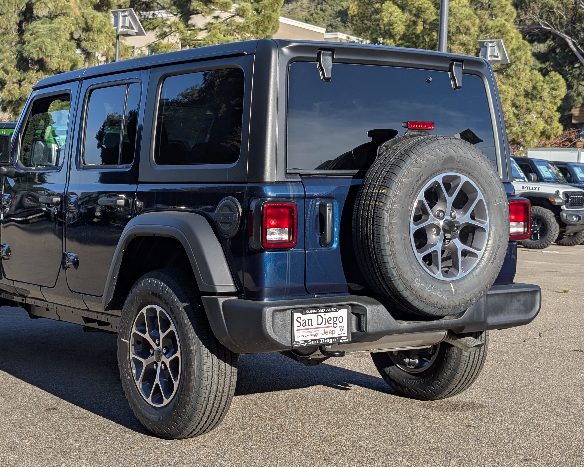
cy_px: 228
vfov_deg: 25.8
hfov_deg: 31.9
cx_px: 236
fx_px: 1020
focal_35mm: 59
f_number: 1.68
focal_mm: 6.9
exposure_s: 1/1138
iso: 20
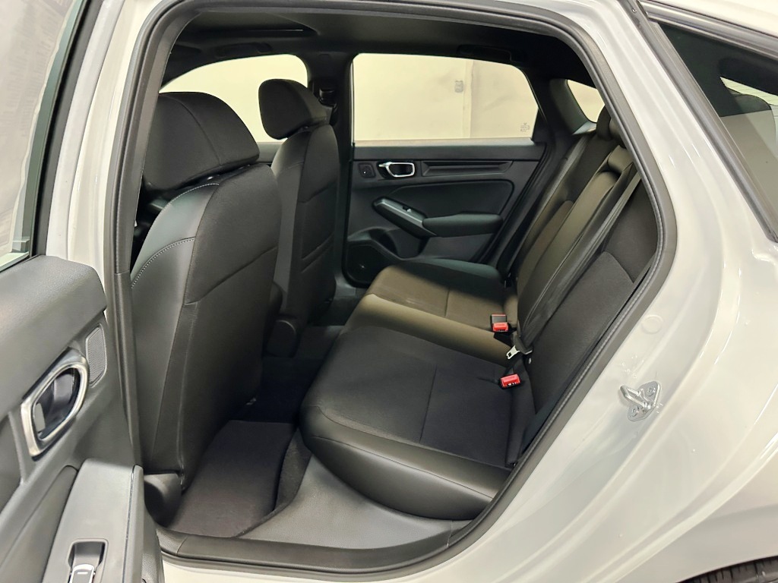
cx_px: 389
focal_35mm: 24
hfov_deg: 71.6
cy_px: 292
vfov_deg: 56.8
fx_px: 539
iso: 640
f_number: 1.78
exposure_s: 1/40
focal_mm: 6.86
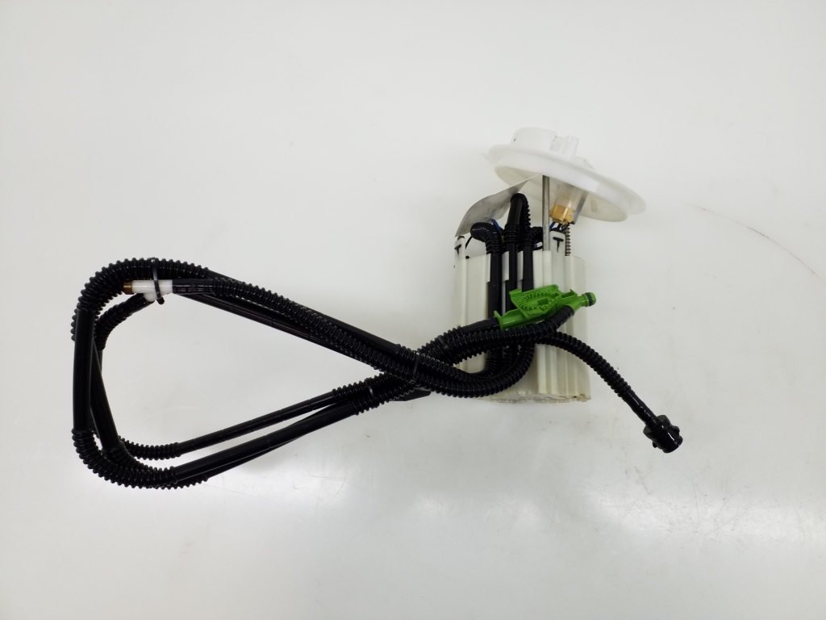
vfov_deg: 51.4
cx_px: 413
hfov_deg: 65.3
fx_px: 644
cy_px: 310
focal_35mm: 27
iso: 80
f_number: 1.9
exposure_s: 1/50
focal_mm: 3.6
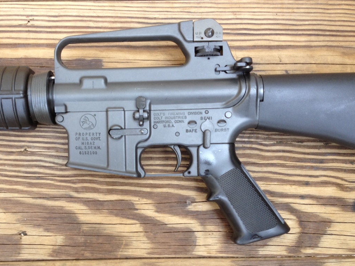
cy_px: 165
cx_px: 136
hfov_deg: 42.7
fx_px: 451
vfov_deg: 32.7
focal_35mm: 44
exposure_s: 1/40
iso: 50
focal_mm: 4.28
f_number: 2.4
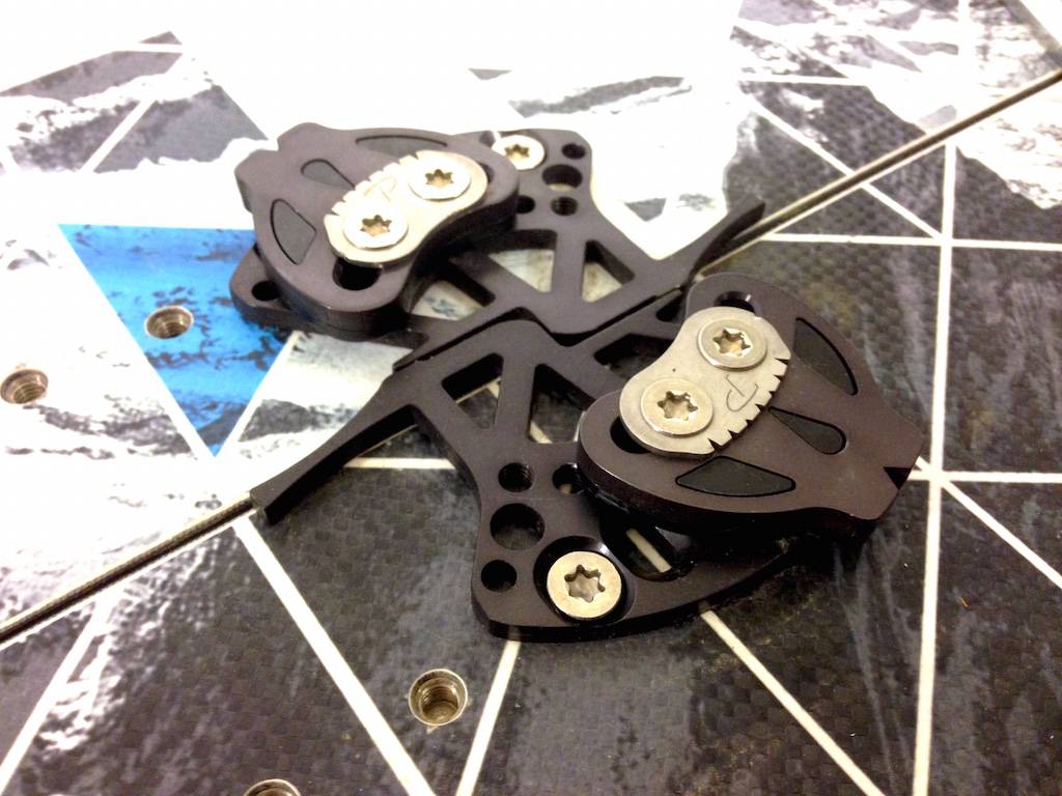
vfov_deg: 42.9
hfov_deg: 55.4
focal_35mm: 33
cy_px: 398
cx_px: 531
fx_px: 1012
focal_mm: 4.12
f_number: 2.4
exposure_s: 1/20
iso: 250
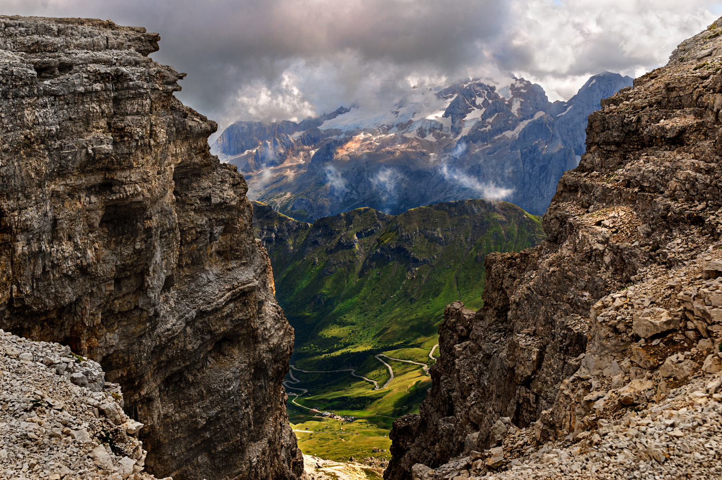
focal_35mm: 38
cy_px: 240
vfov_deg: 35.4
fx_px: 751
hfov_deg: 51.3
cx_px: 361
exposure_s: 1/400
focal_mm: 25
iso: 200
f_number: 9
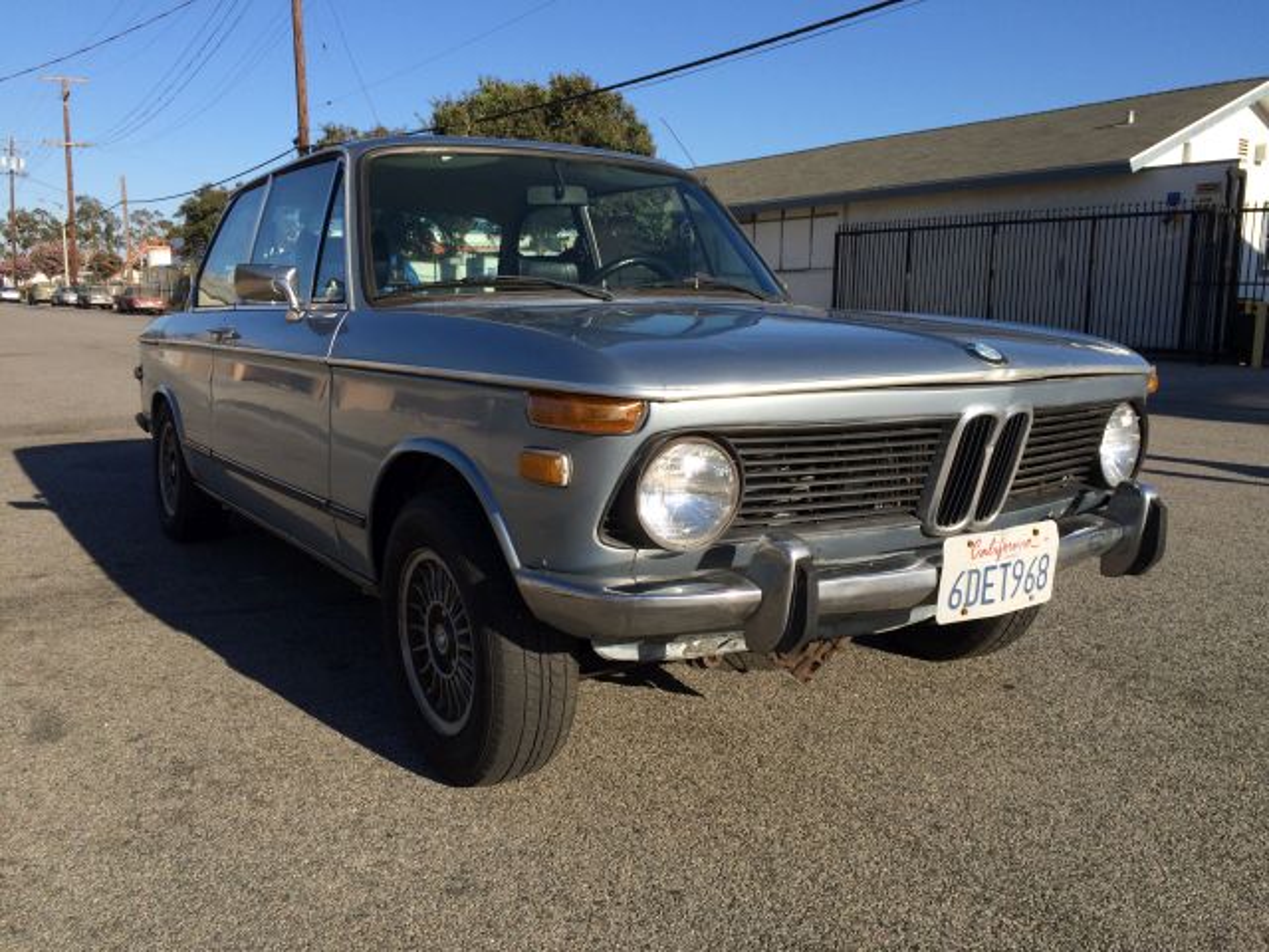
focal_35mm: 29
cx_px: 634
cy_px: 476
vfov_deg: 48.2
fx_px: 1063
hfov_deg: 61.7
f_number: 2.2
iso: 32
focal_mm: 4.15
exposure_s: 1/1786
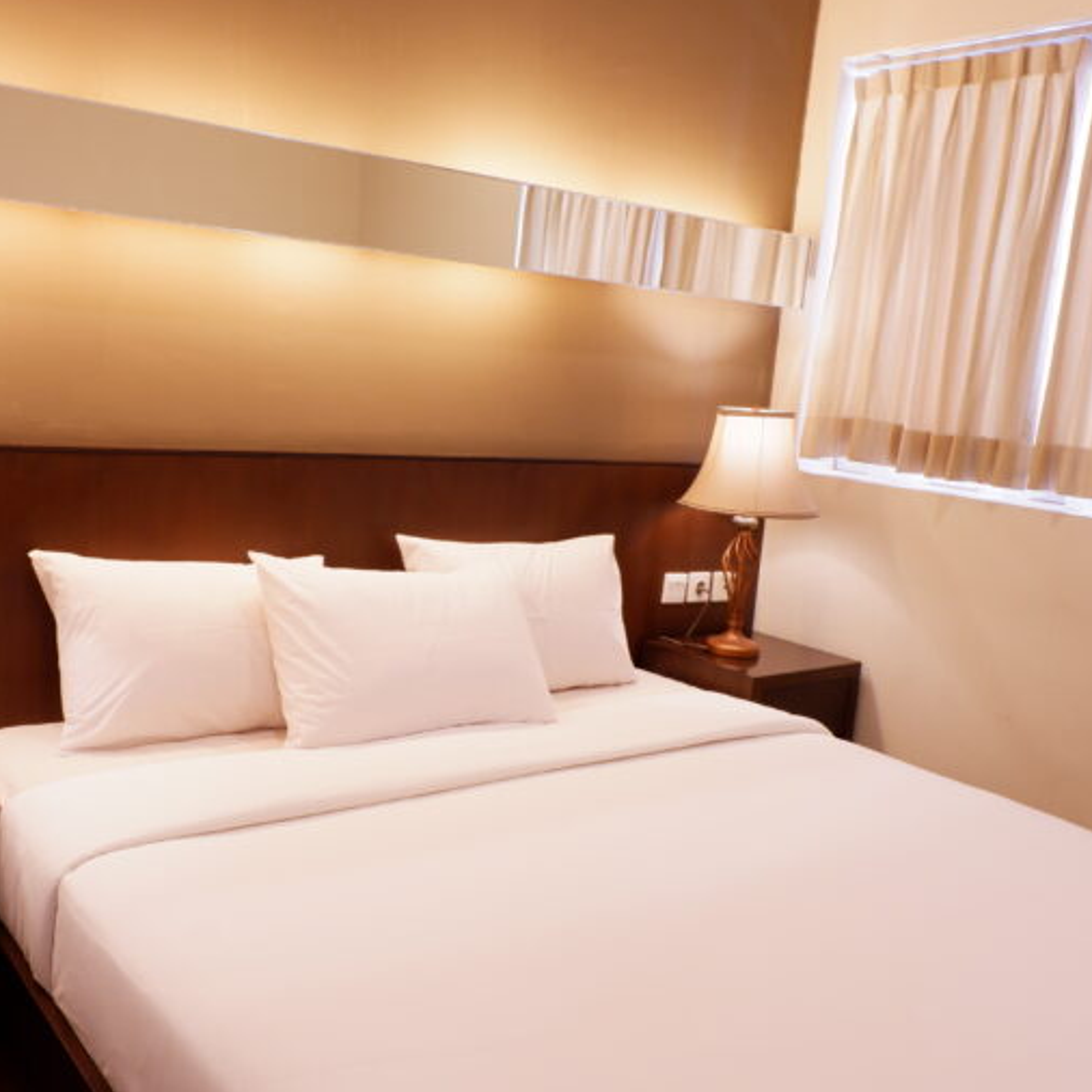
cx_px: 475
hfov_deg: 52.4
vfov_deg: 52.5
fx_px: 1106
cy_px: 541
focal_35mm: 31
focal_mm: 16.7
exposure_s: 1/4
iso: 800
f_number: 10
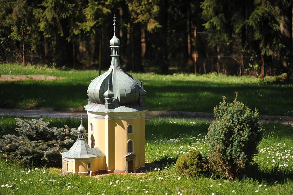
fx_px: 911
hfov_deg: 18.3
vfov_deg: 12.2
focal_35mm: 112
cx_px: 146
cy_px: 98
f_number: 4.2
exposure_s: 1/1000
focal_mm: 112
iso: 250
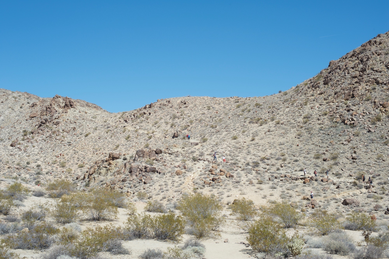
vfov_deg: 26.9
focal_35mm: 50
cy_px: 130
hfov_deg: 39.6
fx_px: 540
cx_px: 194
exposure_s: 1/160
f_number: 11
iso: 100
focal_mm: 50
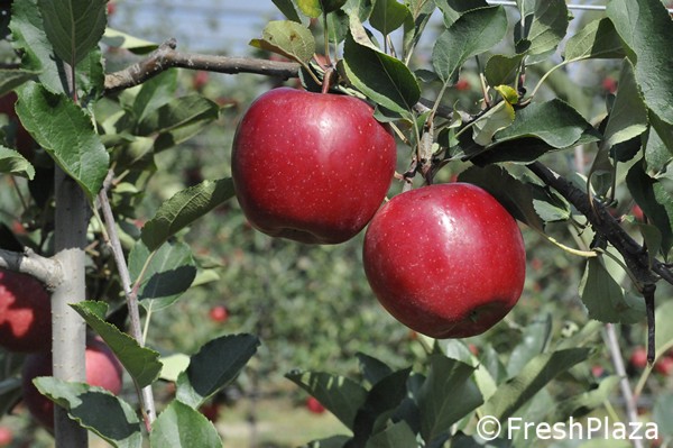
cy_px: 224
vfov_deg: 19.4
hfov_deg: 28.9
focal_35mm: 70
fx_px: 1308
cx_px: 336
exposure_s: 1/8000
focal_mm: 70
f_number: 14
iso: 12800
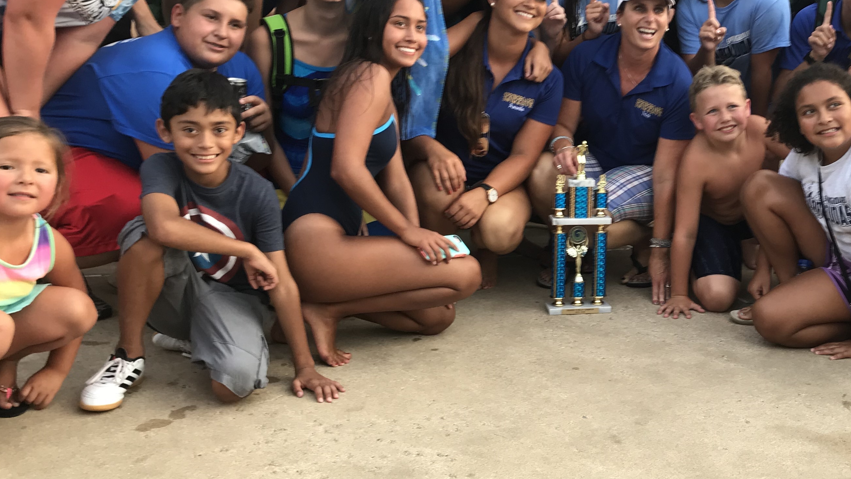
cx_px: 620
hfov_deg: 42.6
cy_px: 173
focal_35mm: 47
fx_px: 1061
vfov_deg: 25.3
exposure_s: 1/120
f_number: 1.8
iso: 25
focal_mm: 3.99
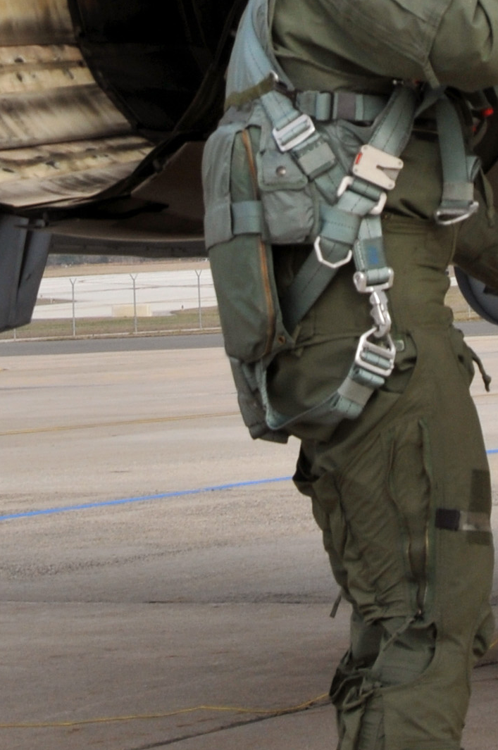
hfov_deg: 8.7
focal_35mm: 157
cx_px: 325
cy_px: -245
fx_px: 3267
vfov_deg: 12.7
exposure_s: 1/320
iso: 200
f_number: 9
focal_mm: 26
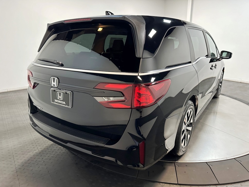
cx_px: 124
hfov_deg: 71.6
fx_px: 173
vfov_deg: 56.8
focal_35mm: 24
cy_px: 94
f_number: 1.78
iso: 640
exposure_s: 1/60
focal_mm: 6.86
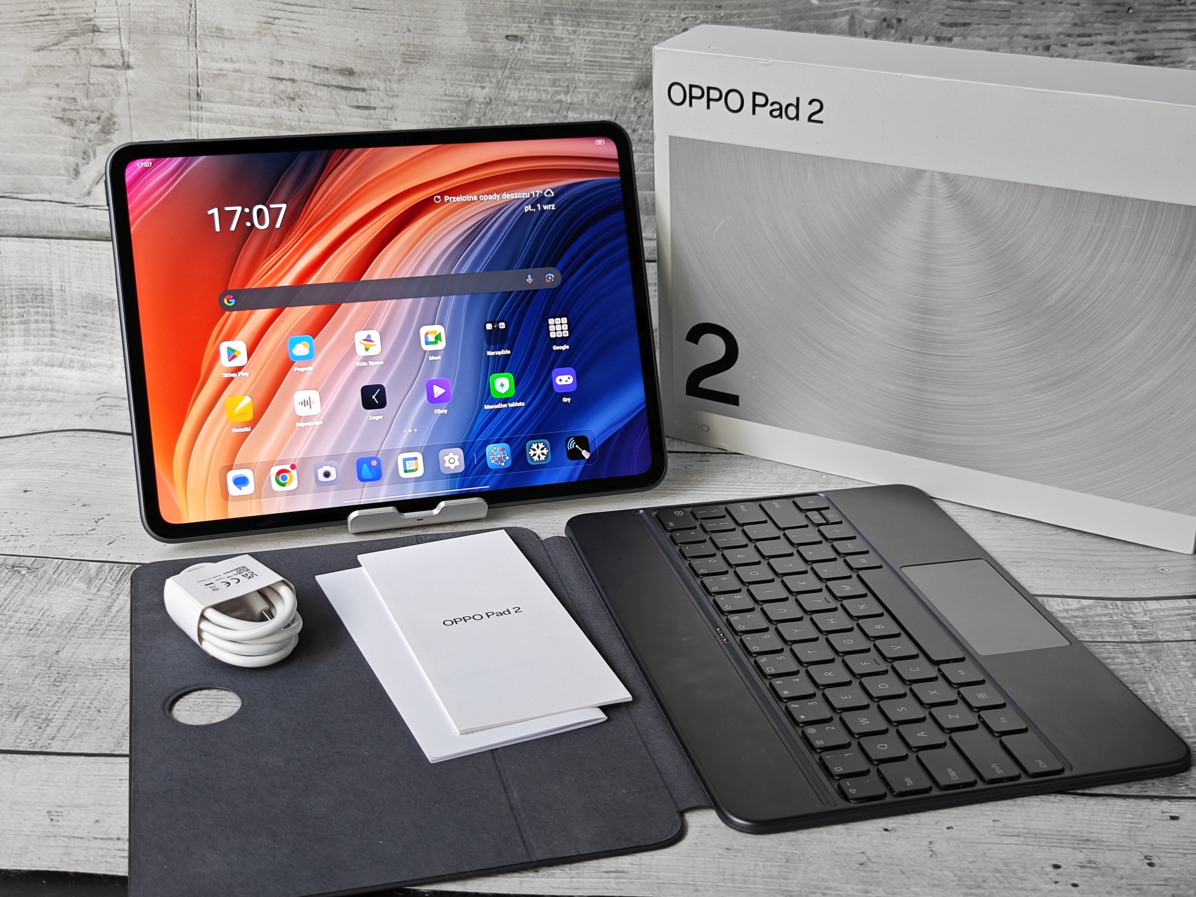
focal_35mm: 23
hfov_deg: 73.9
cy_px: 448
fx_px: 795
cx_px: 598
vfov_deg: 58.9
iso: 160
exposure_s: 1/100
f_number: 1.9
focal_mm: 7.79
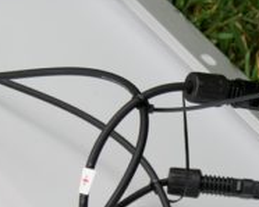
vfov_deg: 7.8
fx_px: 1511
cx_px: 282
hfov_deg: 9.7
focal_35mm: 197
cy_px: 181
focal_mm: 30
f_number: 5
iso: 200
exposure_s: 1/160
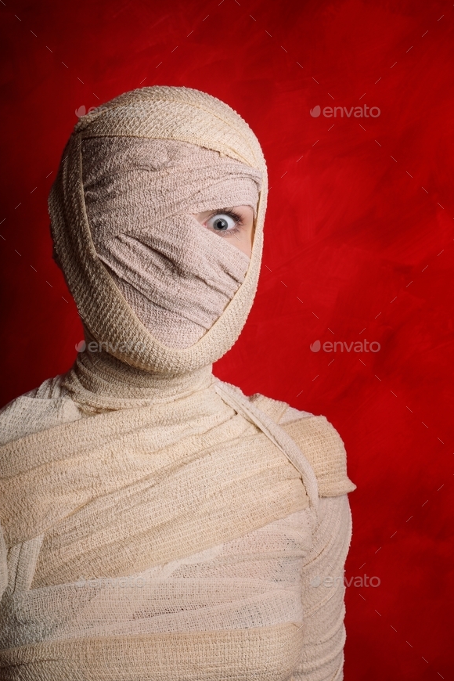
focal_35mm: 54
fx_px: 1012
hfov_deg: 25.3
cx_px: 225
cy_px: 342
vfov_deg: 37.2
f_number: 8
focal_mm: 35
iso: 100
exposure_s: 1/160
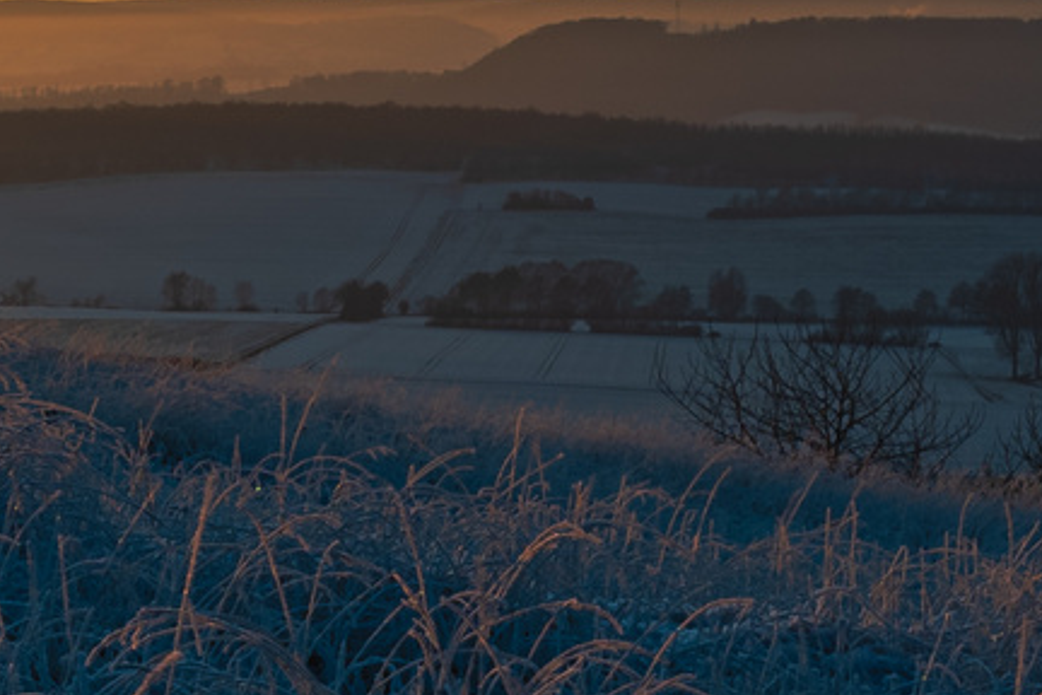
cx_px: -439
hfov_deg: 14.3
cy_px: 111
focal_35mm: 135
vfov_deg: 10.1
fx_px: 3907
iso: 50
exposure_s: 1.6
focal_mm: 24
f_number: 13
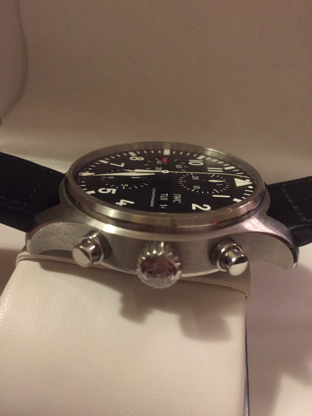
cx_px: 156
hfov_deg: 48.2
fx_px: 349
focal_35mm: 29
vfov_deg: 61.7
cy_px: 208
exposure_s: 1/30
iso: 250
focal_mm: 4.15
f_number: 2.2
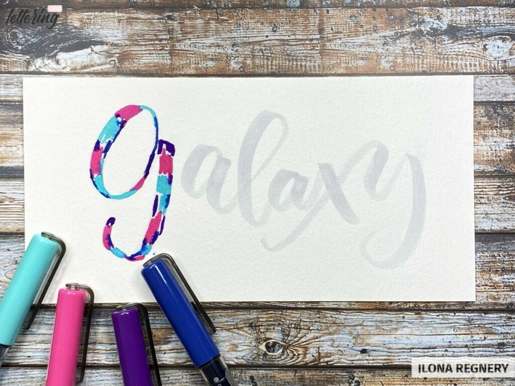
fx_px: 699
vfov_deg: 30.9
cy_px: 193
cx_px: 258
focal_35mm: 47
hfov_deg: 40.4
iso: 40
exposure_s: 1/139
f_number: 1.8
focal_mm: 4.25
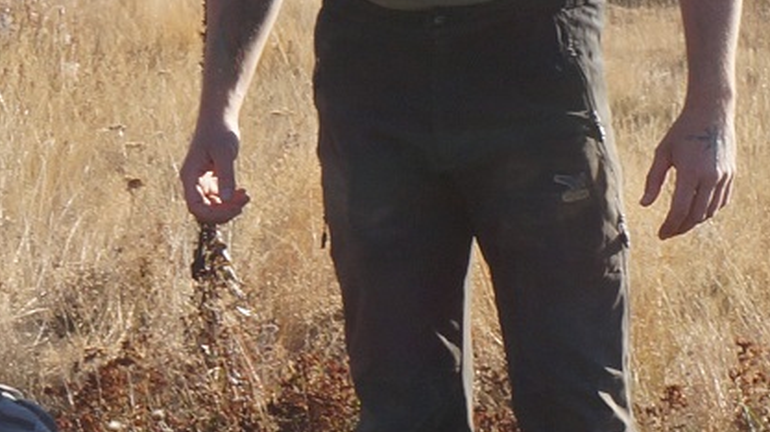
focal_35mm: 222
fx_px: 4530
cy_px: 253
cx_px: -53
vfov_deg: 5.5
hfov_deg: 9.6
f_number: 16
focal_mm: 30
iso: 200
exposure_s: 1/100
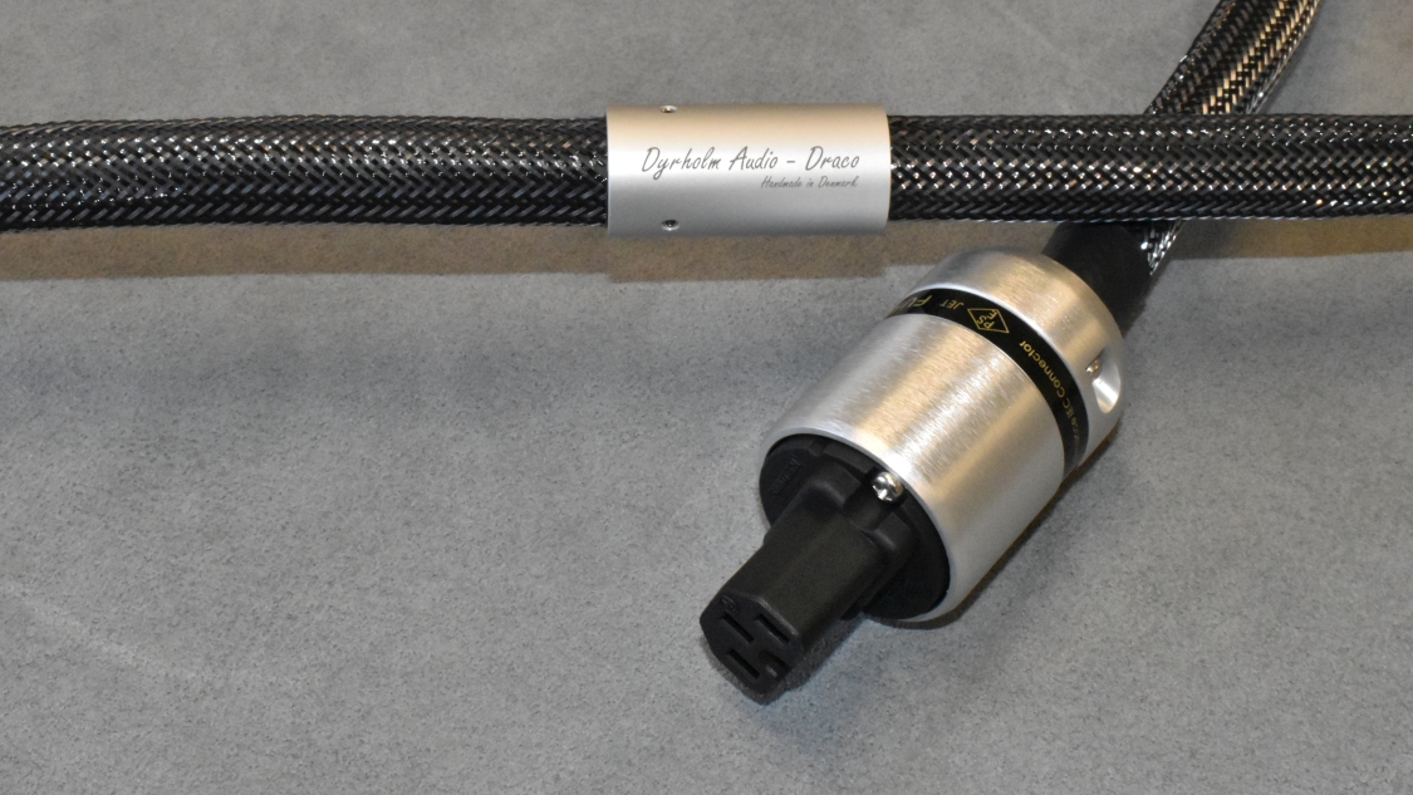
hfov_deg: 36.6
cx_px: 746
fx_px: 2136
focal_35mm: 57
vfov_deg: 21.1
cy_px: 364
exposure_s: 1/60
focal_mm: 34
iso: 8000
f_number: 25
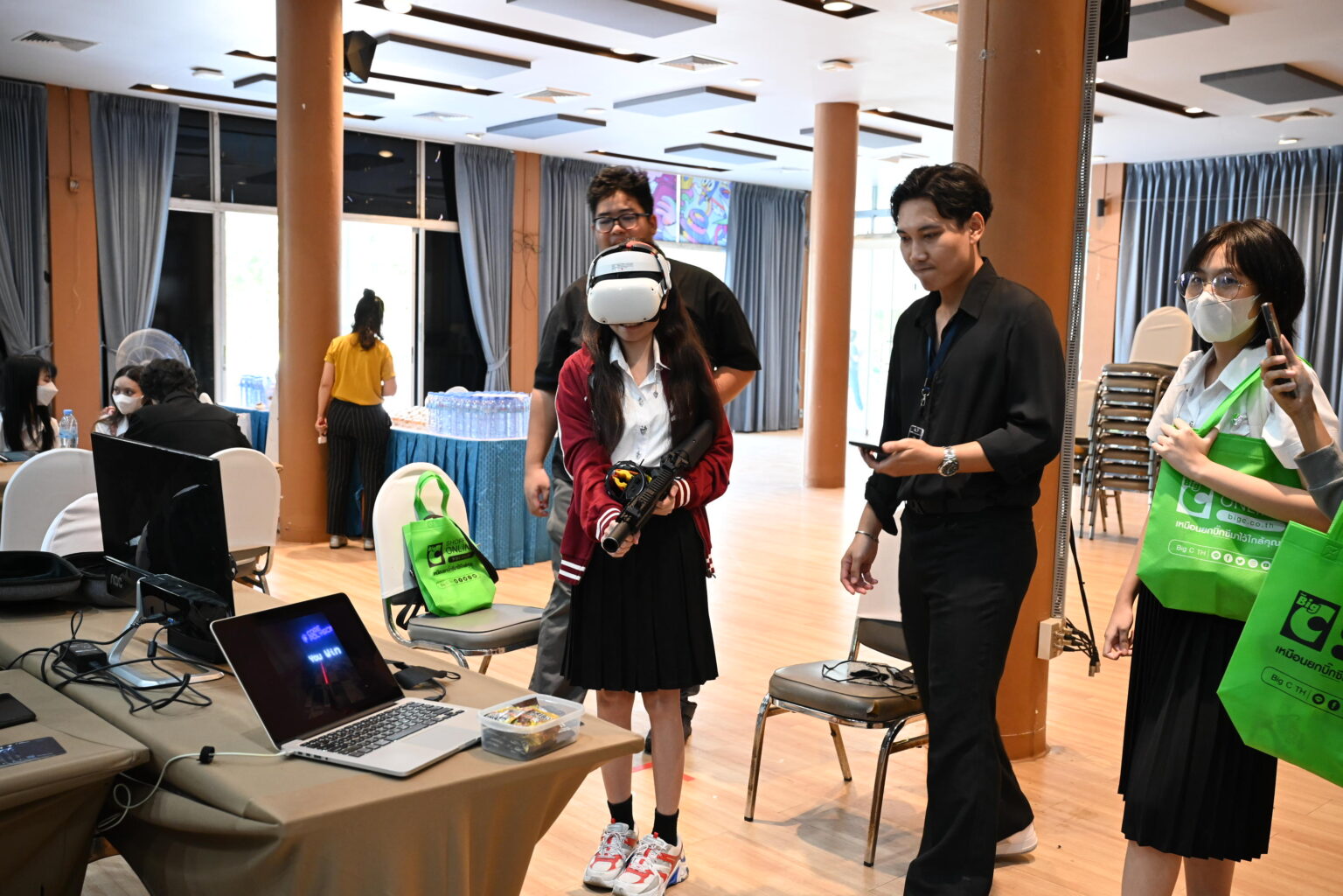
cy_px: 448
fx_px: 1231
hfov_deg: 57.2
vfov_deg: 40.0
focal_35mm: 33
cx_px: 672
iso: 3200
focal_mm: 33
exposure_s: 1/80
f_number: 5.6
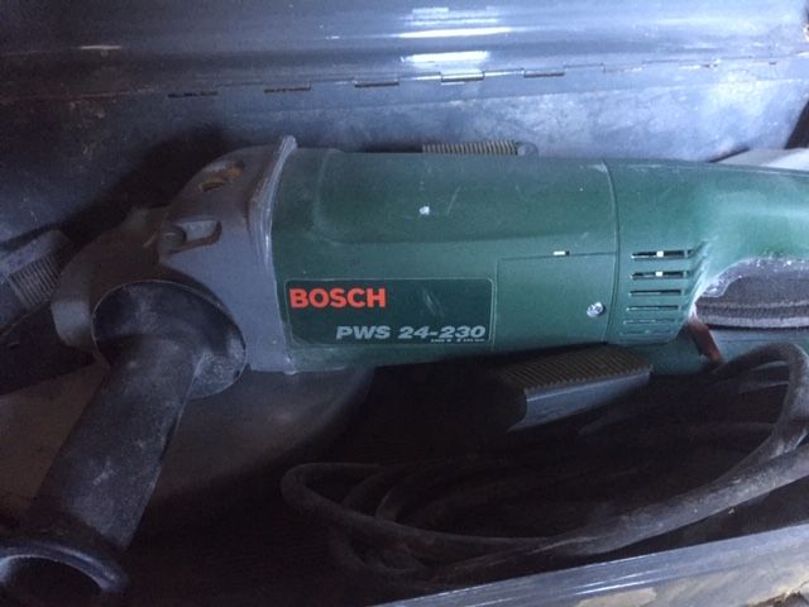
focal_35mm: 29
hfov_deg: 61.7
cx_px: 404
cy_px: 304
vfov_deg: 48.2
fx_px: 678
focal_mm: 4.15
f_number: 2.2
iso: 400
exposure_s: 1/17
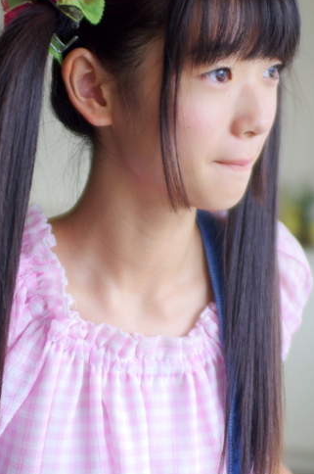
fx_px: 1221
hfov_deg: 14.7
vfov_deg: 21.9
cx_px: 149
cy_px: 250
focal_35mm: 93
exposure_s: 1/1500
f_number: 1.4
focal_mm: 30
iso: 400
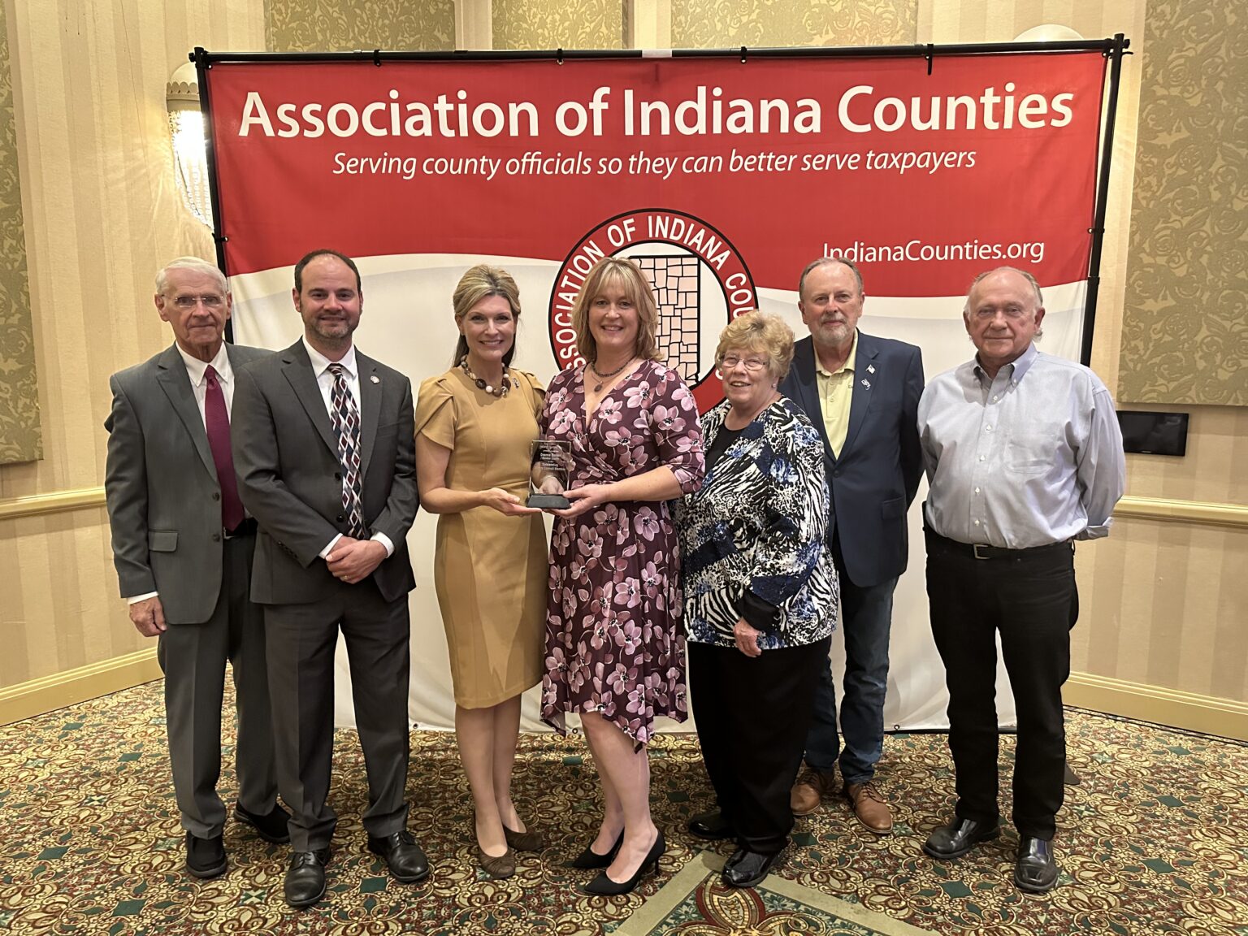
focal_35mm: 24
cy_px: 468
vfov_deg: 56.8
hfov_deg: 71.6
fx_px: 865
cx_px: 624
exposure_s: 1/40
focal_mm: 6.86
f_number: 1.78
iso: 800
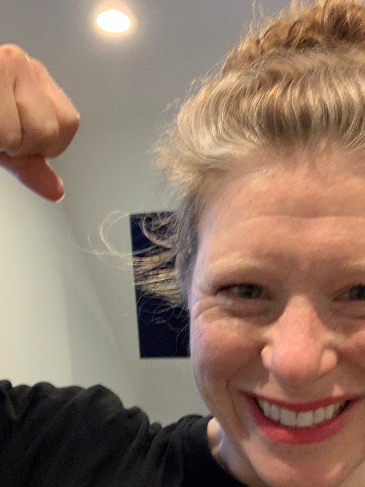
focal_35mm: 48
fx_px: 675
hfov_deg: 30.3
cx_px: 184
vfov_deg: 38.7
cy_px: 360
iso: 400
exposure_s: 1/30
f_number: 2.2
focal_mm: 2.87
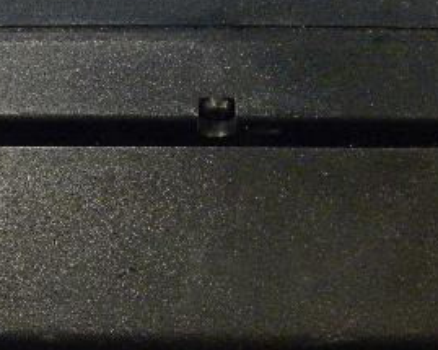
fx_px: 842
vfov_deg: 23.5
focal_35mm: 65
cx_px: 226
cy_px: 171
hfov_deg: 29.1
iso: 617
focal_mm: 5
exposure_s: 1/140
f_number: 3.5
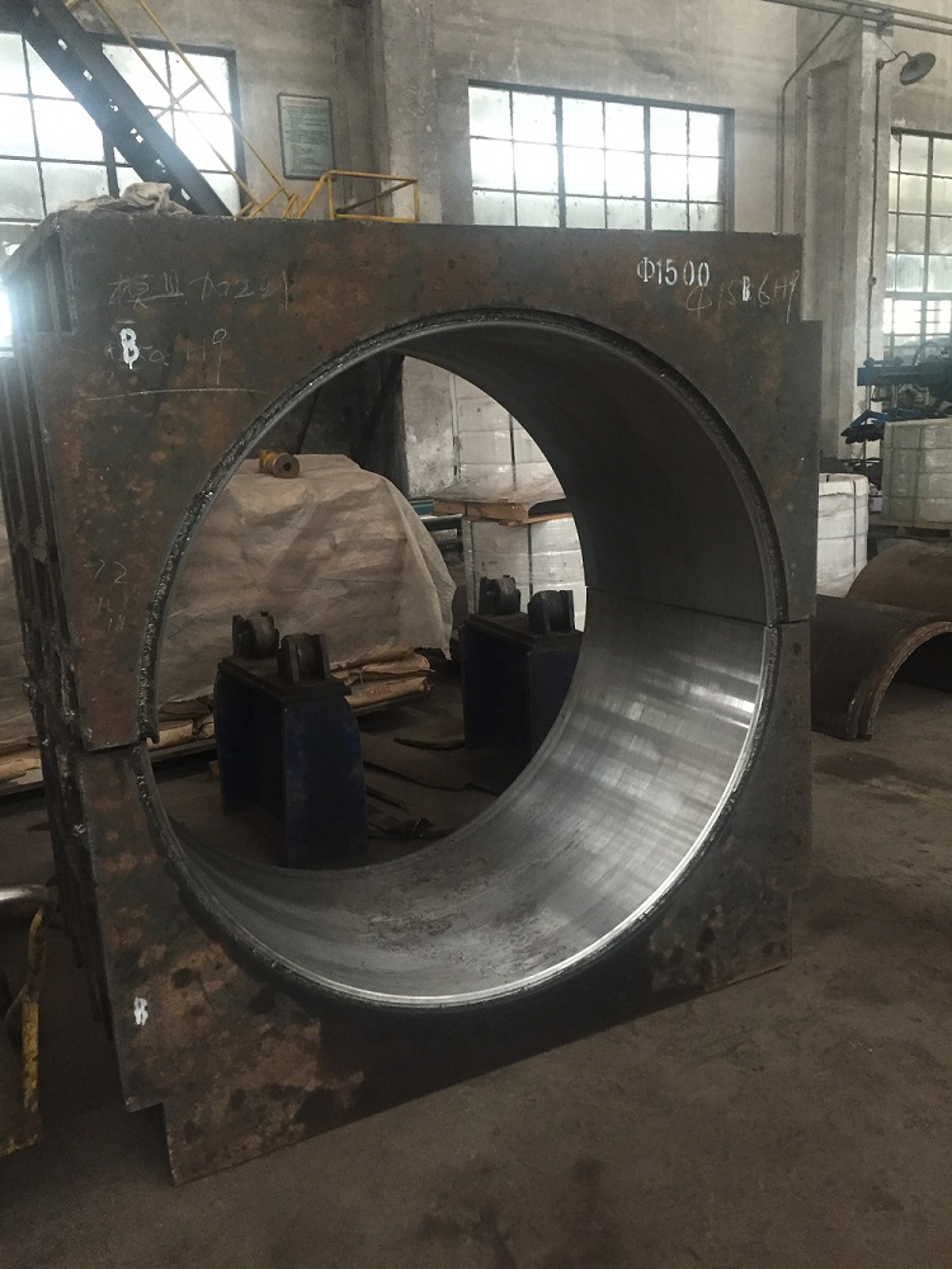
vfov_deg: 61.7
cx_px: 476
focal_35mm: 29
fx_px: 1063
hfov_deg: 48.2
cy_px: 634
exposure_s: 1/25
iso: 250
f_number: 2.2
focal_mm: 4.15
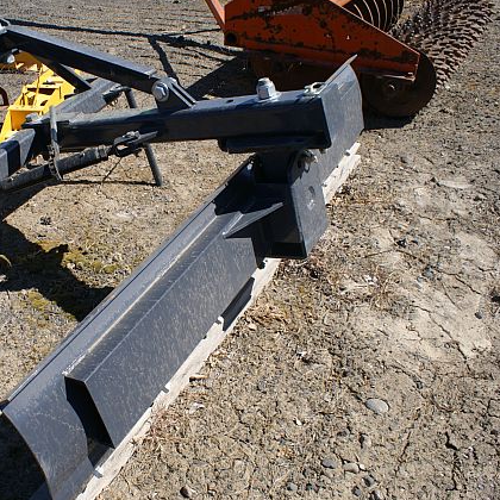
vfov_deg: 47.2
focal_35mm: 35
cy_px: 249
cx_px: 132
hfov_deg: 45.8
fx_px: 572
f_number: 10
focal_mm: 18
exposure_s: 1/125
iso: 100
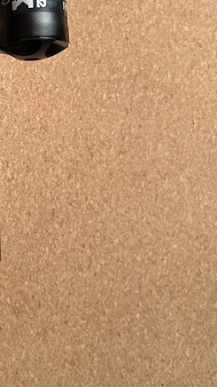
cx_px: -43
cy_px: 124
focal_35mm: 52
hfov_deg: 21.4
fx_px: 532
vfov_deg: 39.3
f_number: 1.6
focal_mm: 5.1
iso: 125
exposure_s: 1/60
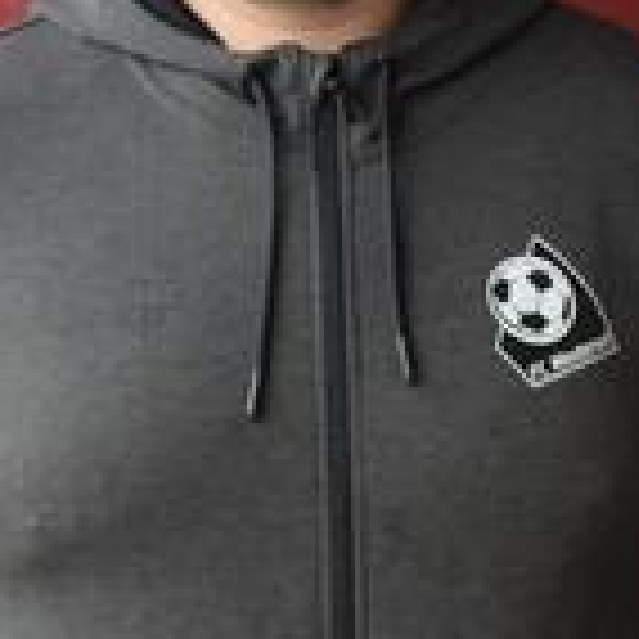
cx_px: 351
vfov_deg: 7.8
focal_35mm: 222
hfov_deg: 7.9
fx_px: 4644
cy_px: -18
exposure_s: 1/40
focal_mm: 55
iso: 3200
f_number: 5.6
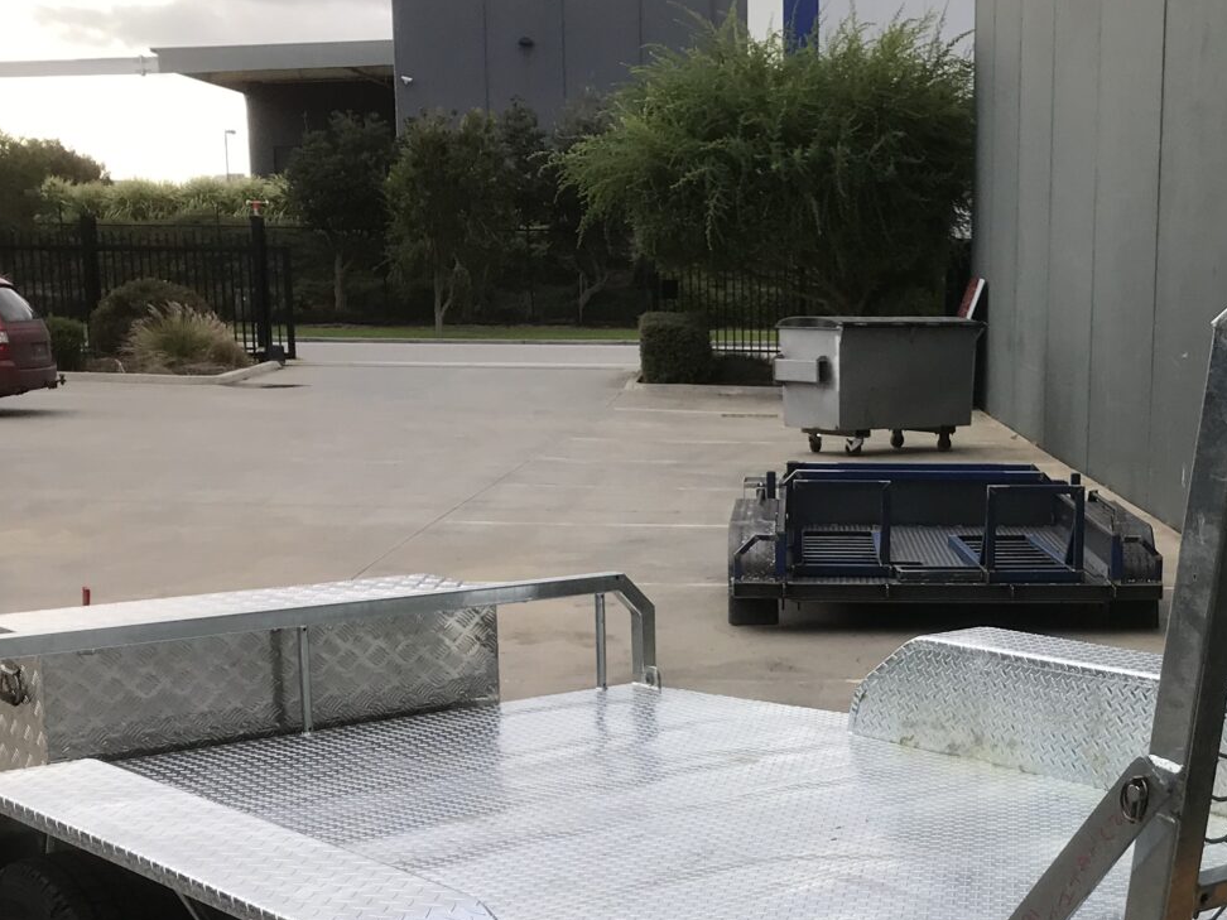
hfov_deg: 32.1
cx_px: 929
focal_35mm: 59
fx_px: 2091
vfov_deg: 24.4
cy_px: 734
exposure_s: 1/720
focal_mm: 3.99
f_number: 1.8
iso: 20
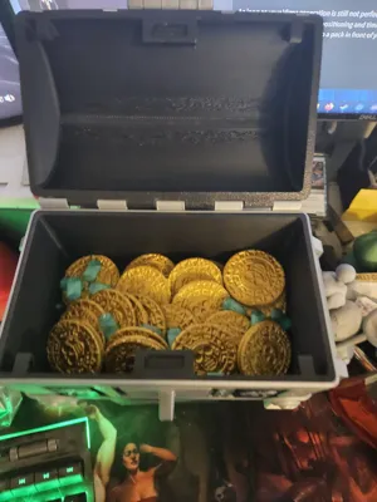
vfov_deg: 73.9
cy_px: 251
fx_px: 334
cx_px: 188
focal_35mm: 23
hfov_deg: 58.9
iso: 1250
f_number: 1.8
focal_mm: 5.4
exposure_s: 1/15
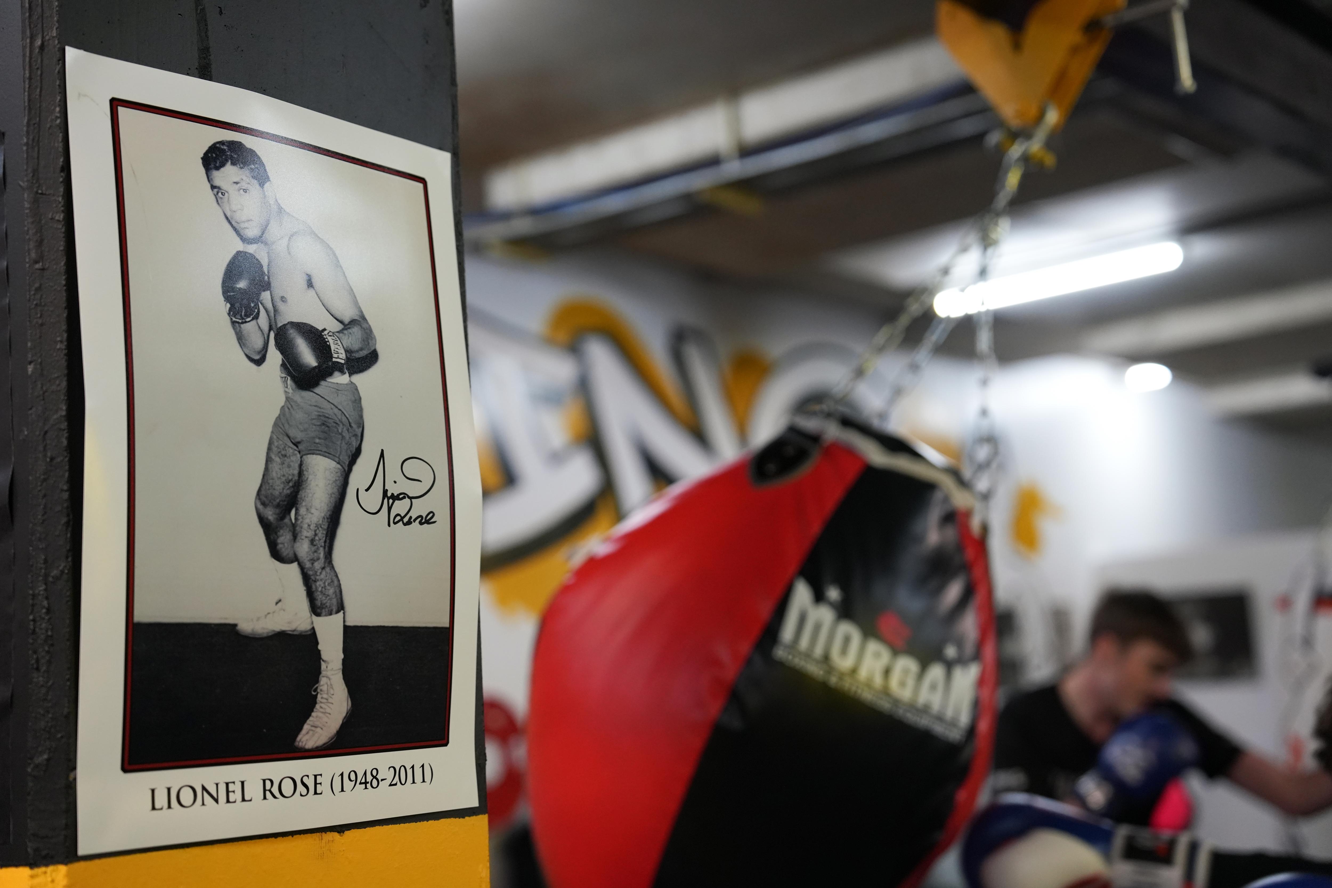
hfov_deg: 39.6
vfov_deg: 27.0
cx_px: 666
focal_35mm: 50
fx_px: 1850
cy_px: 444
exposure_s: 1/160
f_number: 2.8
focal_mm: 50
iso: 3200
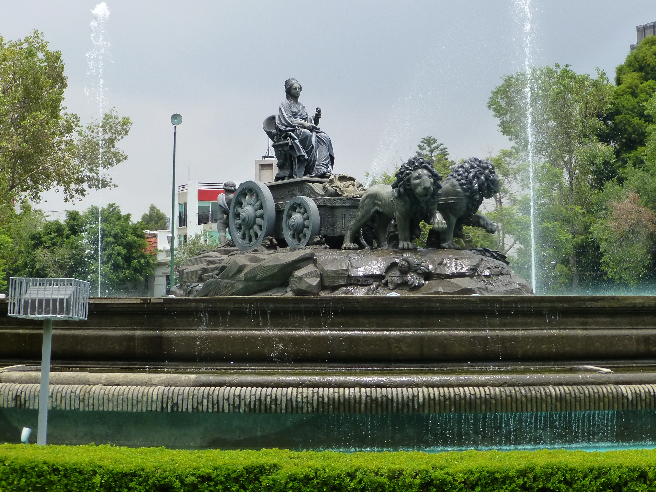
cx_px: 333
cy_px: 183
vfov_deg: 24.7
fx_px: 1118
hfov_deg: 32.7
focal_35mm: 59
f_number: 4.1
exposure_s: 1/640
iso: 160
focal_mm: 7.9
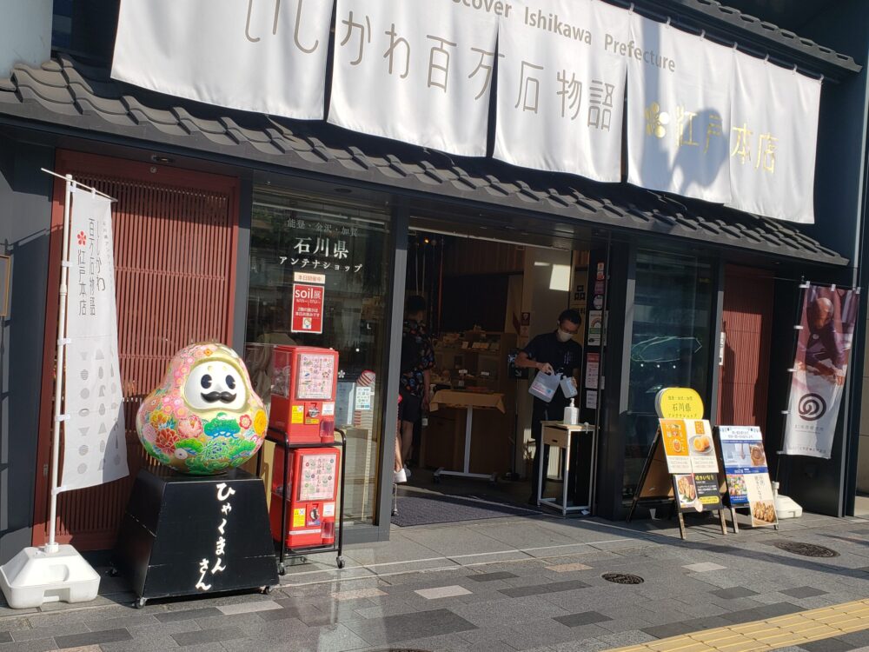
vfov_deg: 53.1
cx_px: 434
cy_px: 326
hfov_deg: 67.3
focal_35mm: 26
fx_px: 653
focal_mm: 4.3
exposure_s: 1/1466
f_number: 2.4
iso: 50
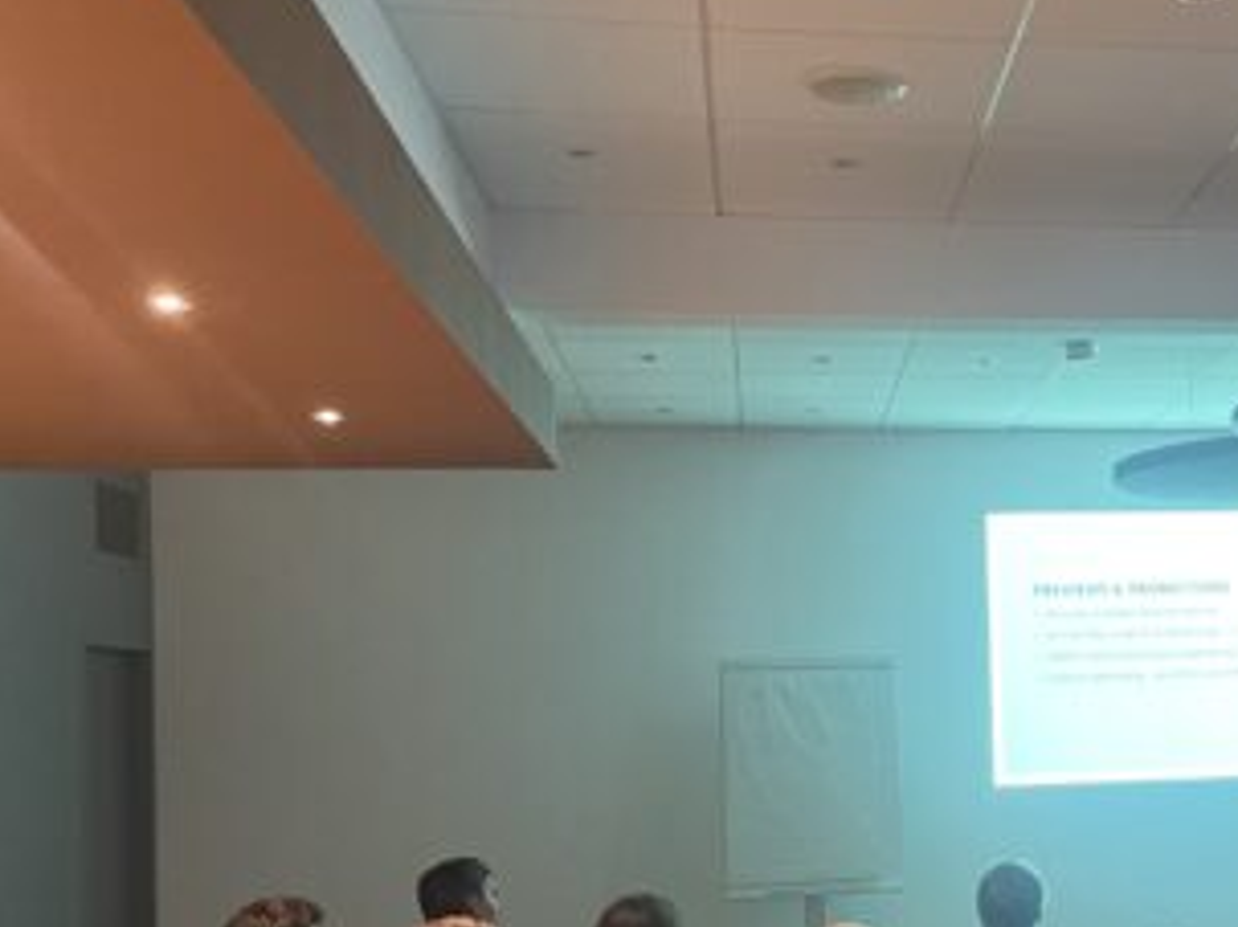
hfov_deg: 32.8
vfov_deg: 26.3
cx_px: 1164
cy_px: 674
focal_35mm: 55
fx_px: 1966
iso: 400
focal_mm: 4.2
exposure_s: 1/33
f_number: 1.6
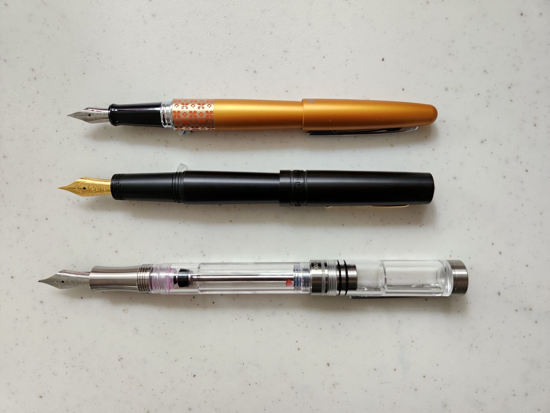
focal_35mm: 23
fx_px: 365
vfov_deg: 58.9
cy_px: 206
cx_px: 275
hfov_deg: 73.9
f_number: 1.8
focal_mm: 5.4
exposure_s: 1/120
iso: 500
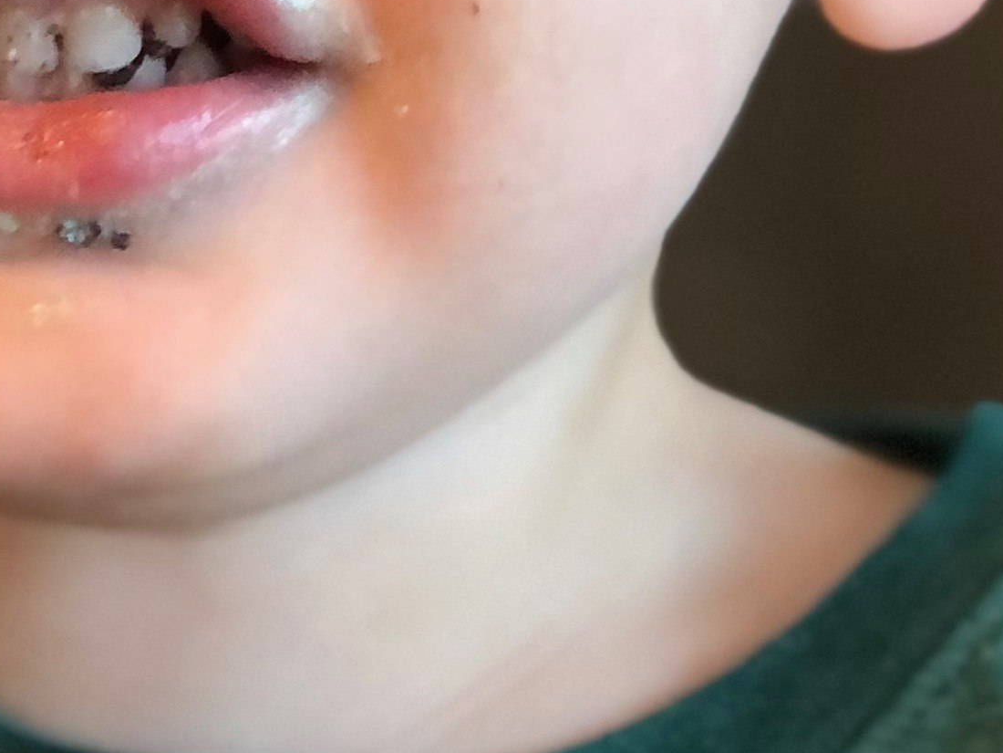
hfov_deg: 9.4
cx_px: 88
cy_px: 118
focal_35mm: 209
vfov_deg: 7.1
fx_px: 6056
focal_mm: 6.6
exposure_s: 1/30
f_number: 2.8
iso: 125
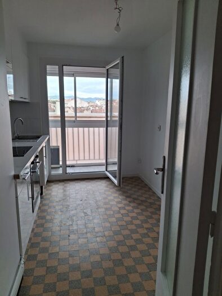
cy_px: 148
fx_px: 214
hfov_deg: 54.9
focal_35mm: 25
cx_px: 111
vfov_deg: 69.4
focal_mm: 4.69
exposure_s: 1/243
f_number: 1.8
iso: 32
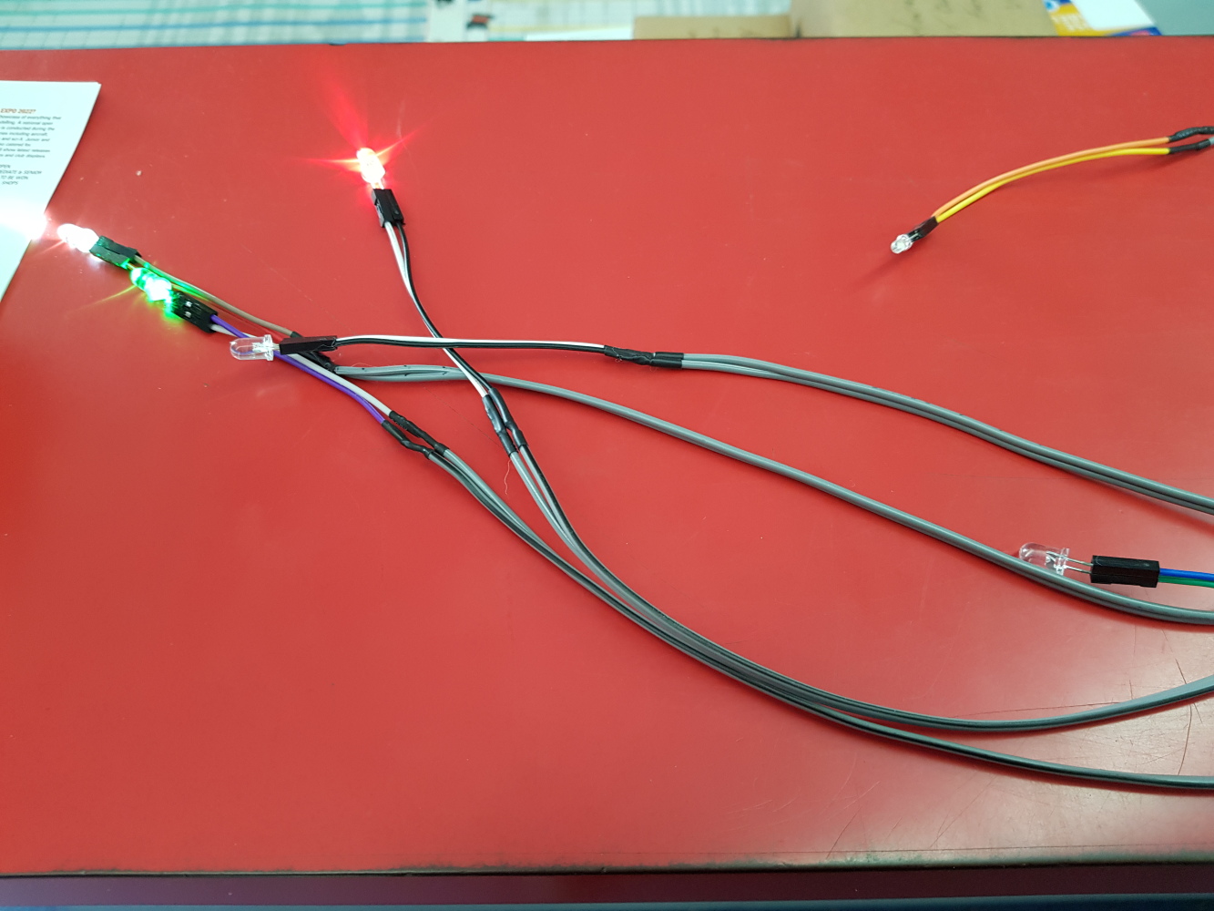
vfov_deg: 53.1
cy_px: 456
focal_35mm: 26
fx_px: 912
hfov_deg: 67.3
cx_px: 607
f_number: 1.7
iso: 160
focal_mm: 4.2
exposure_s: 1/33
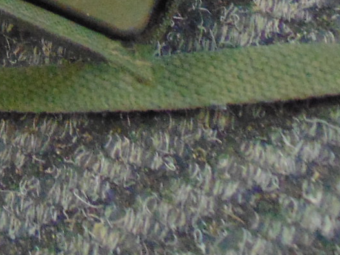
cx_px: -307
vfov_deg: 10.4
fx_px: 1208
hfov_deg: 13.9
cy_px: -365
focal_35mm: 123
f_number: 3
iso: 400
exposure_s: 1/30
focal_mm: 4.5
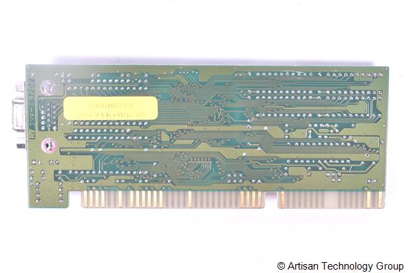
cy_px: 136
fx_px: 461
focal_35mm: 40
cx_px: 205
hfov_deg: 47.9
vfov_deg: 33.0
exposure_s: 1/200
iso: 200
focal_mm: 27
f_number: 11
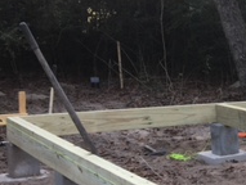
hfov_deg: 17.3
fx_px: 691
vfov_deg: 15.3
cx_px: 410
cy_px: 112
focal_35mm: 97
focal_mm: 4.15
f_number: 2.2
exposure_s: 1/120
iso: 32
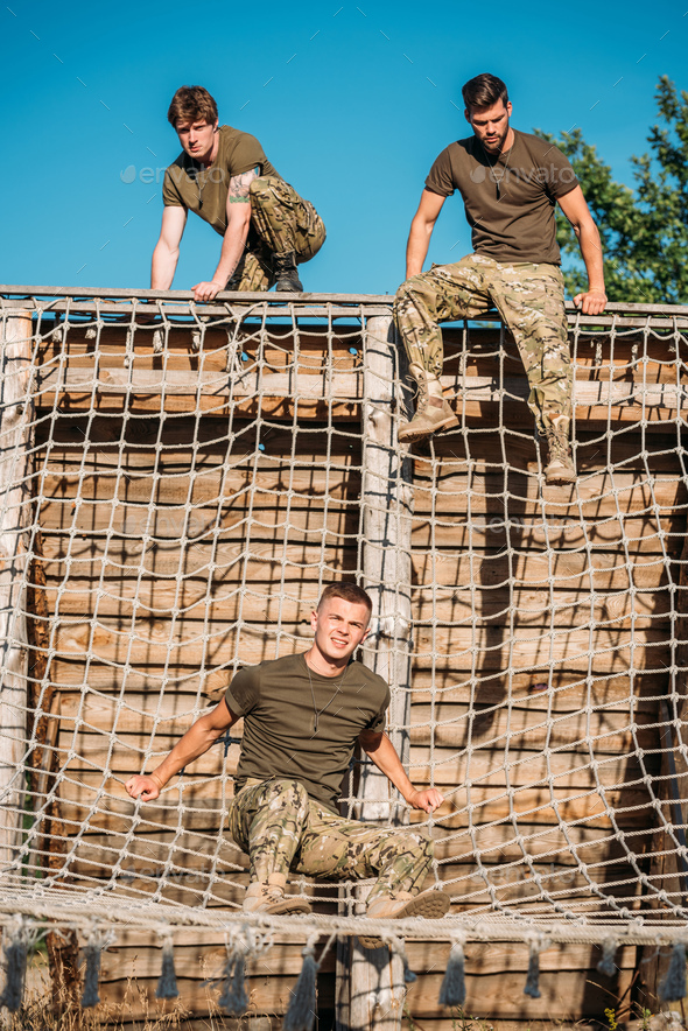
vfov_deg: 20.0
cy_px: 516
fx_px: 2921
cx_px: 344
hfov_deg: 13.4
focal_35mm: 102
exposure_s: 1/1000
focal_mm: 102
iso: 125
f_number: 5
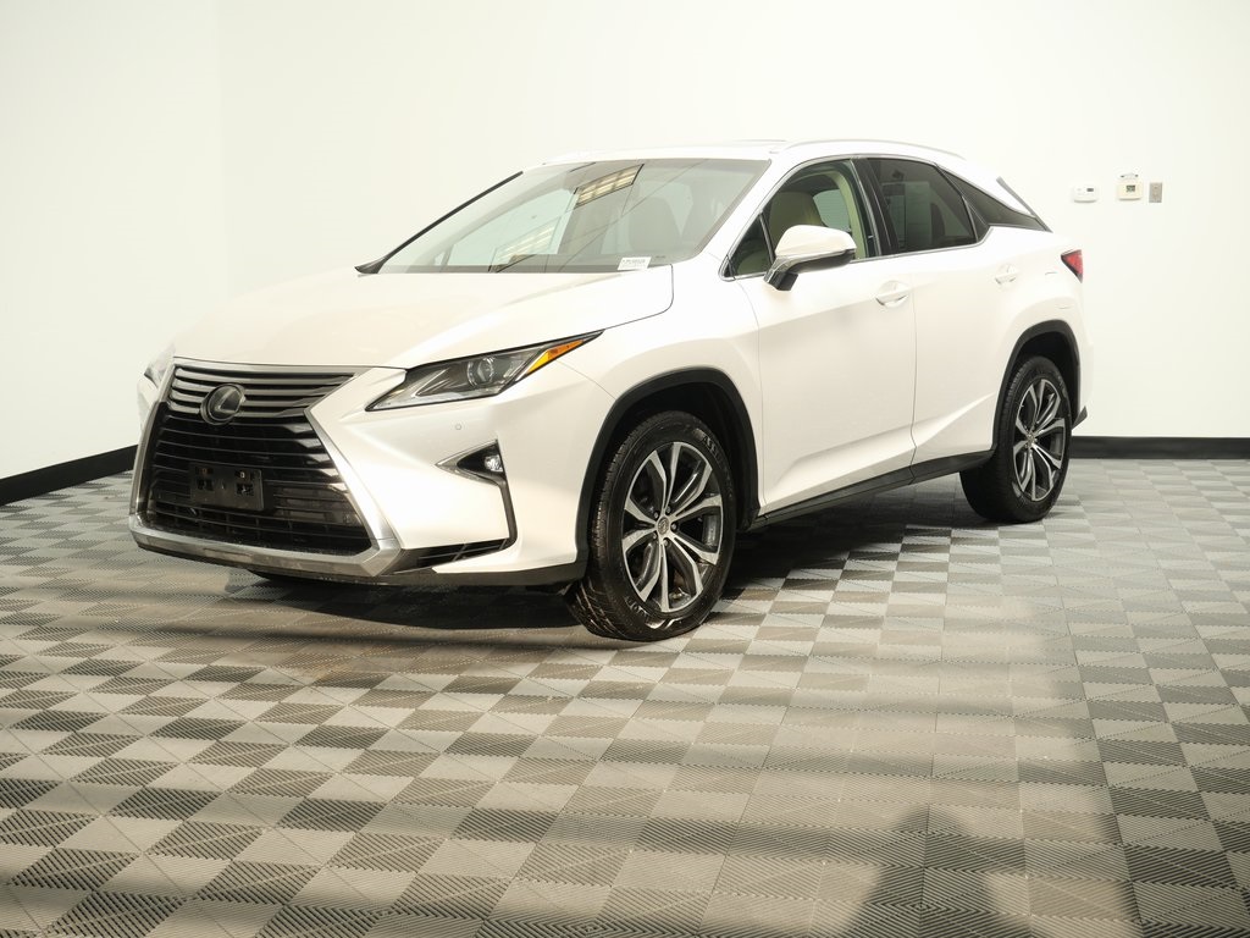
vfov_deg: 31.5
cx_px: 625
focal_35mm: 46
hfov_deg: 41.2
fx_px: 1661
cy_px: 469
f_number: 5.6
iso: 250
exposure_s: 1/200
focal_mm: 23
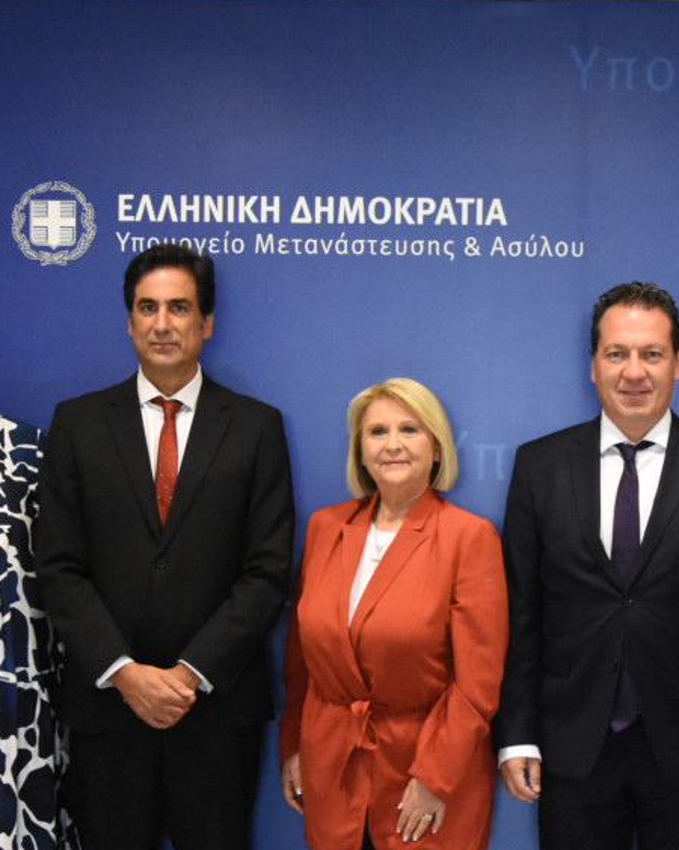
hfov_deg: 20.3
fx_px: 1885
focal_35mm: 75
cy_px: 548
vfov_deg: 25.3
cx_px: 496
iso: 8000
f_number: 4.5
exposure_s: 1/125
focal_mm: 25
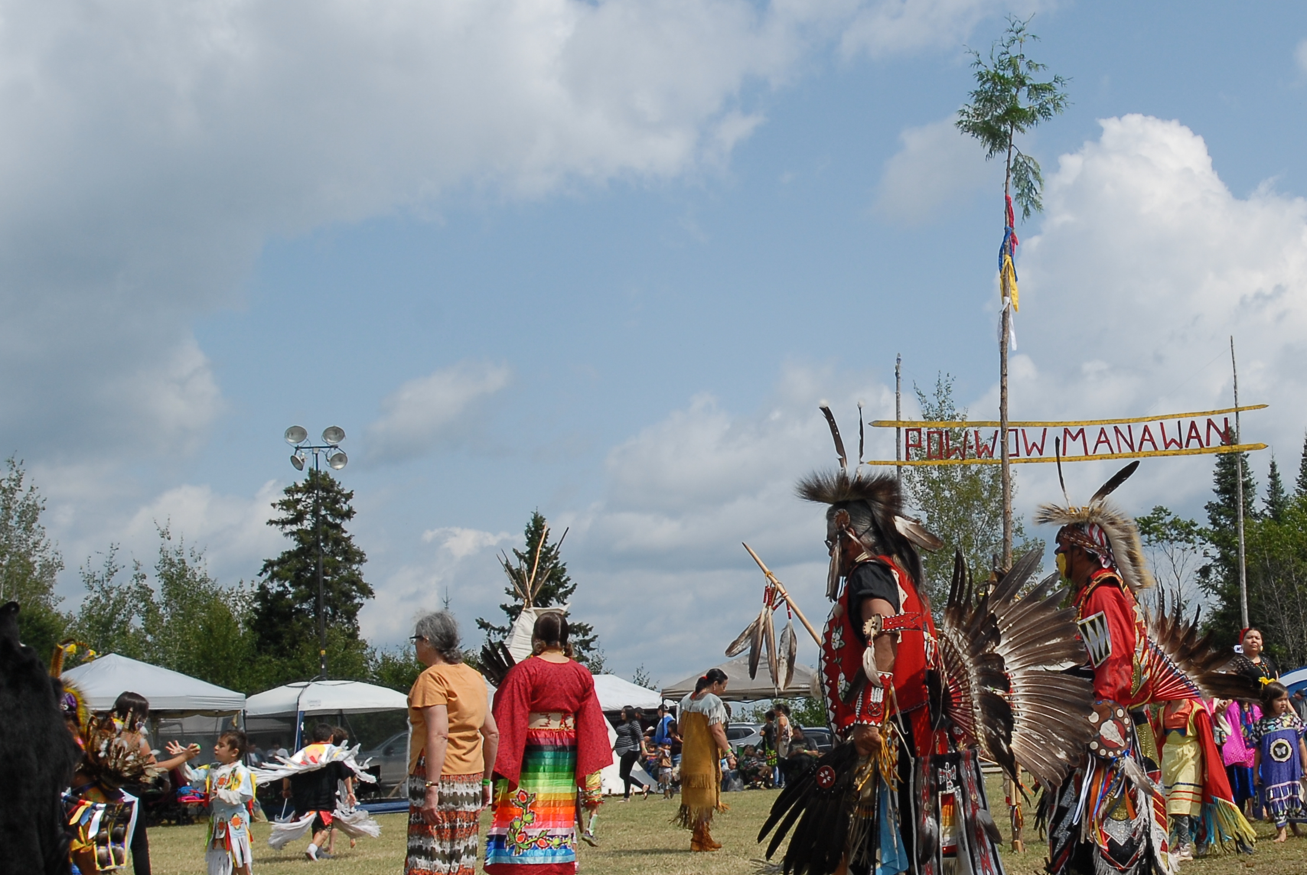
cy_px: 565
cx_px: 974
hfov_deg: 38.7
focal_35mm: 50
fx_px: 1813
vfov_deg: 27.0
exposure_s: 1/500
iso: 200
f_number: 9
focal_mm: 19
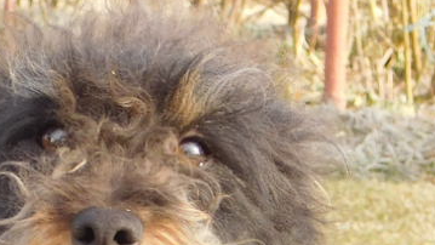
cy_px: 588
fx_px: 3980
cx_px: 121
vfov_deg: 3.5
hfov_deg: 6.3
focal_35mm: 345
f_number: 4.3
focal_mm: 12.6
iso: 125
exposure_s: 1/125
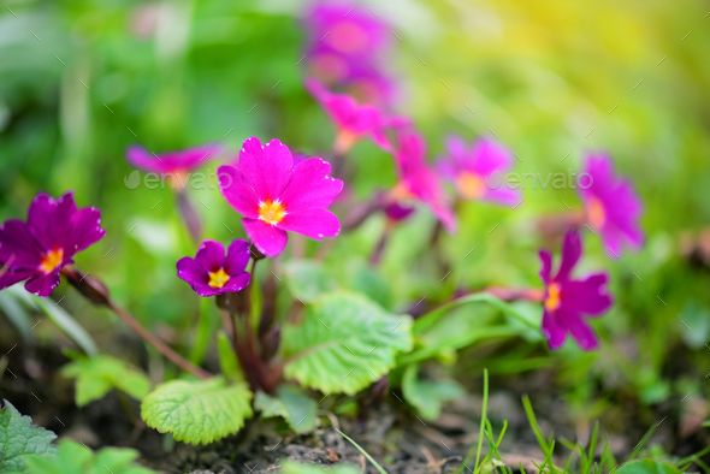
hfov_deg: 19.4
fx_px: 2072
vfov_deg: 13.1
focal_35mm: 105
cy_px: 237
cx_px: 355
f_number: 3.2
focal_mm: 105
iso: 200
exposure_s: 1/200
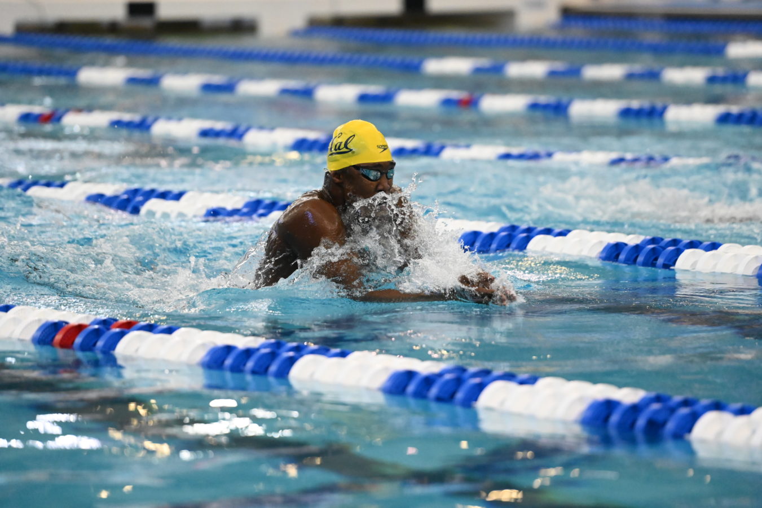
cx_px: 381
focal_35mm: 200
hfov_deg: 10.3
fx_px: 4232
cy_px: 254
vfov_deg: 6.9
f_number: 2.8
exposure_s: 1/1250
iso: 10000
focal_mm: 200
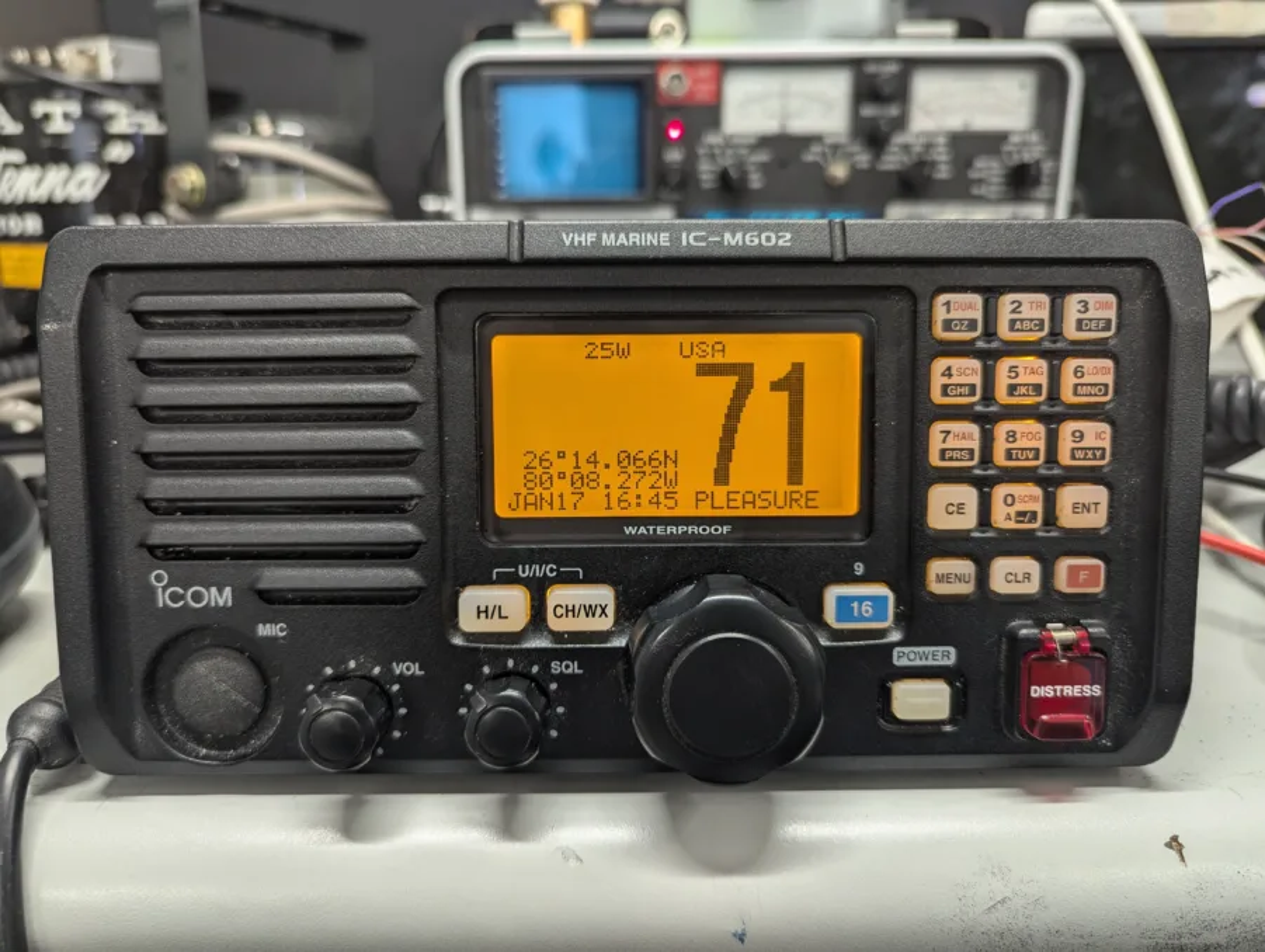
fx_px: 878
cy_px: 476
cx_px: 632
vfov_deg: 56.9
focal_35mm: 24
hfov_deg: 71.5
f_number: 1.85
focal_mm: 6.81
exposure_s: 1/35
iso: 91
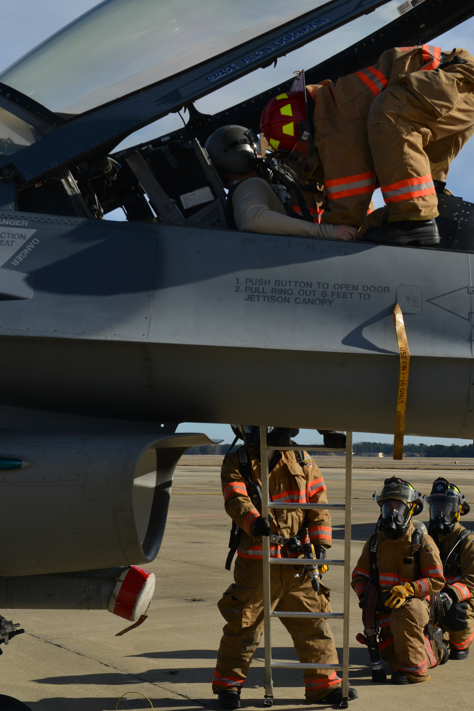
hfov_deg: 20.9
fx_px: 1283
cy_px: 385
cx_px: 312
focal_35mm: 65
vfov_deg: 30.9
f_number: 9
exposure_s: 1/400
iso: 100
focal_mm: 48
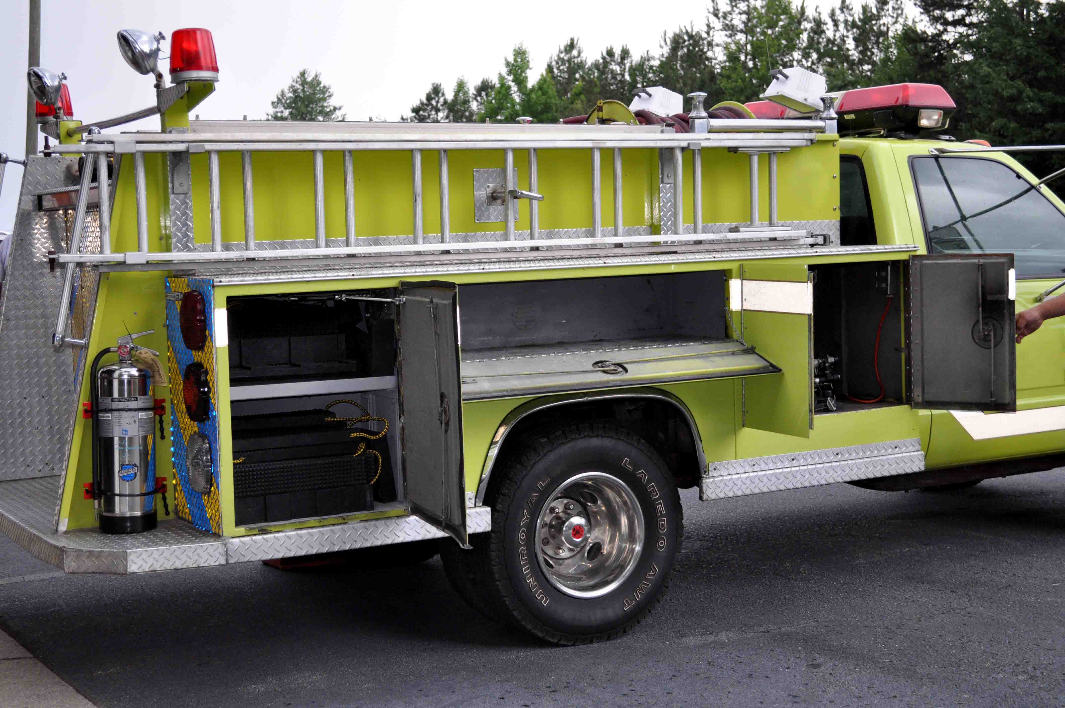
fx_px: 1596
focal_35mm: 54
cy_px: 354
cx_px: 532
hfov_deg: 36.9
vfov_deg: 25.0
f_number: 5
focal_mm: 36
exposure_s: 1/125
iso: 720
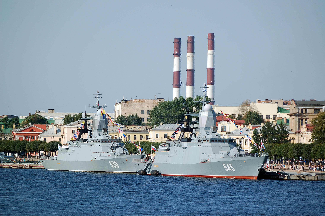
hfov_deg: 8.1
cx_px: 162
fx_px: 2300
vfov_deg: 5.4
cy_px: 108
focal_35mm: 255
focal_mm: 170
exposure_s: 1/1250
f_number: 4.8
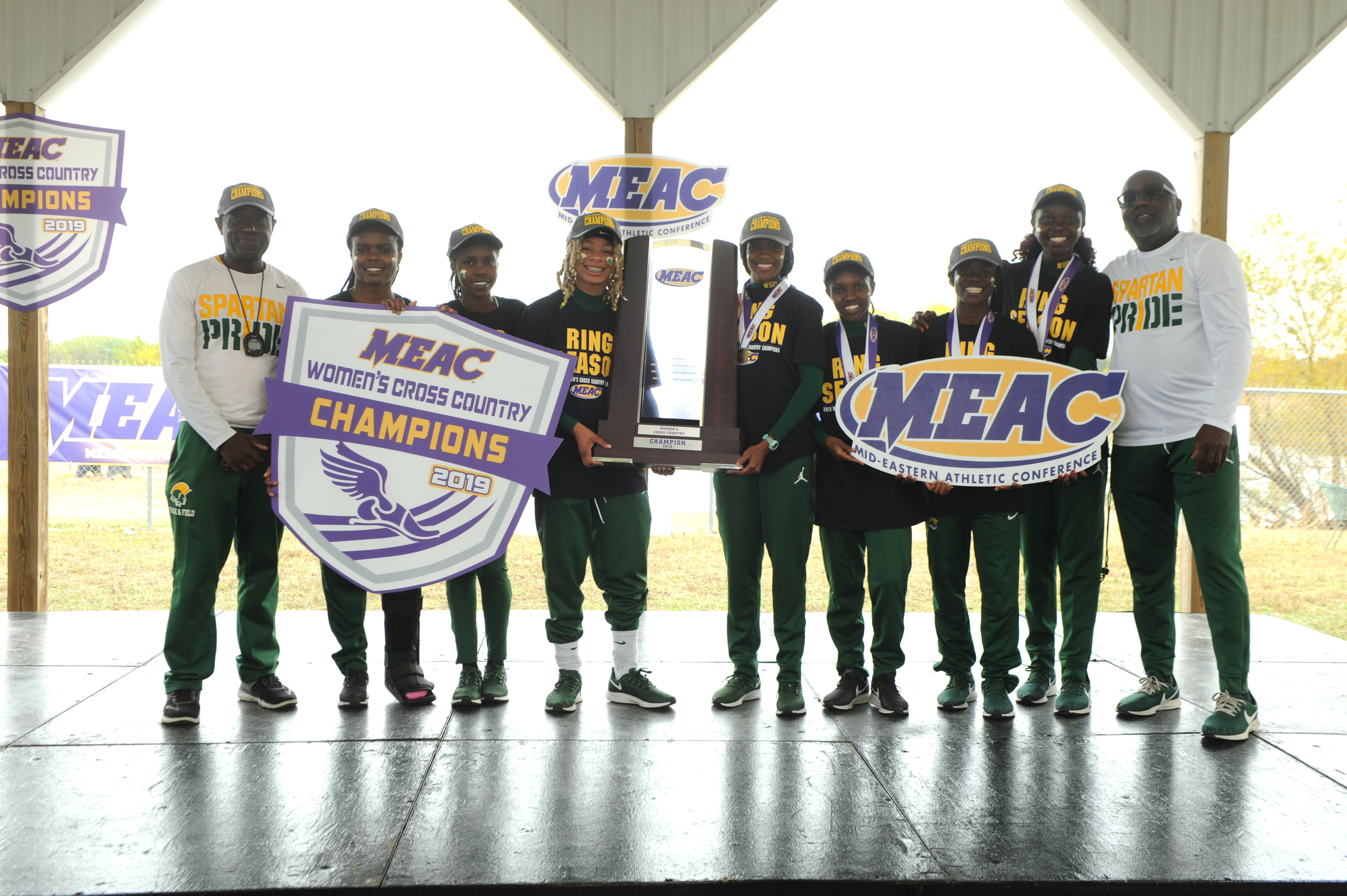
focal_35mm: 38
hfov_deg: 50.7
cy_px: 448
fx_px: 1421
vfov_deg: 35.0
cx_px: 674
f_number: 6.3
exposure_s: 1/100
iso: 400
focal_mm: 38
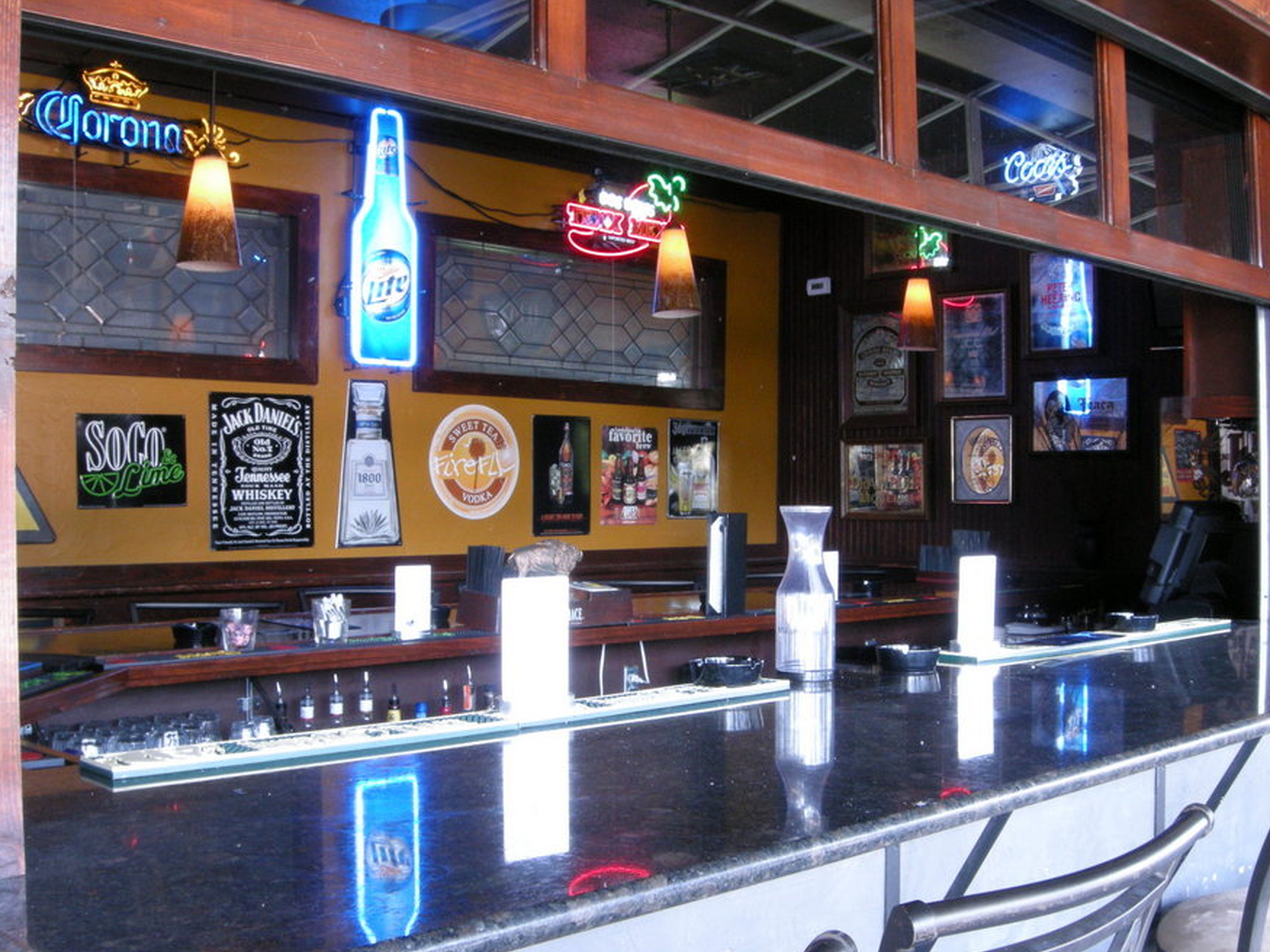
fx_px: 1467
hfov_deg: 46.8
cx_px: 637
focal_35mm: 40
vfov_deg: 35.9
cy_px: 530
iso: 200
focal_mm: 7.5
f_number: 7.6
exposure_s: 1/4
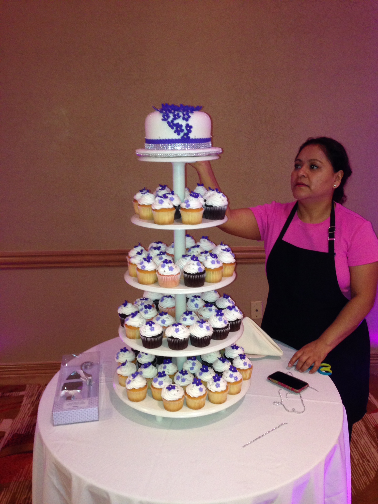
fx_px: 480
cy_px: 252
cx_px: 189
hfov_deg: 42.9
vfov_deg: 55.4
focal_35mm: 33
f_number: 2.4
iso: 200
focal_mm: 4.12
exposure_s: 1/20
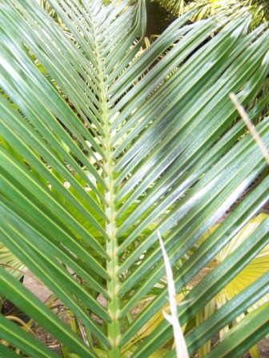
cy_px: 179
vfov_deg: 55.4
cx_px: 134
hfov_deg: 42.9
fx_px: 342
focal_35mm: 33
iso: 80
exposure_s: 1/60
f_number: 2.8
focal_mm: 5.5
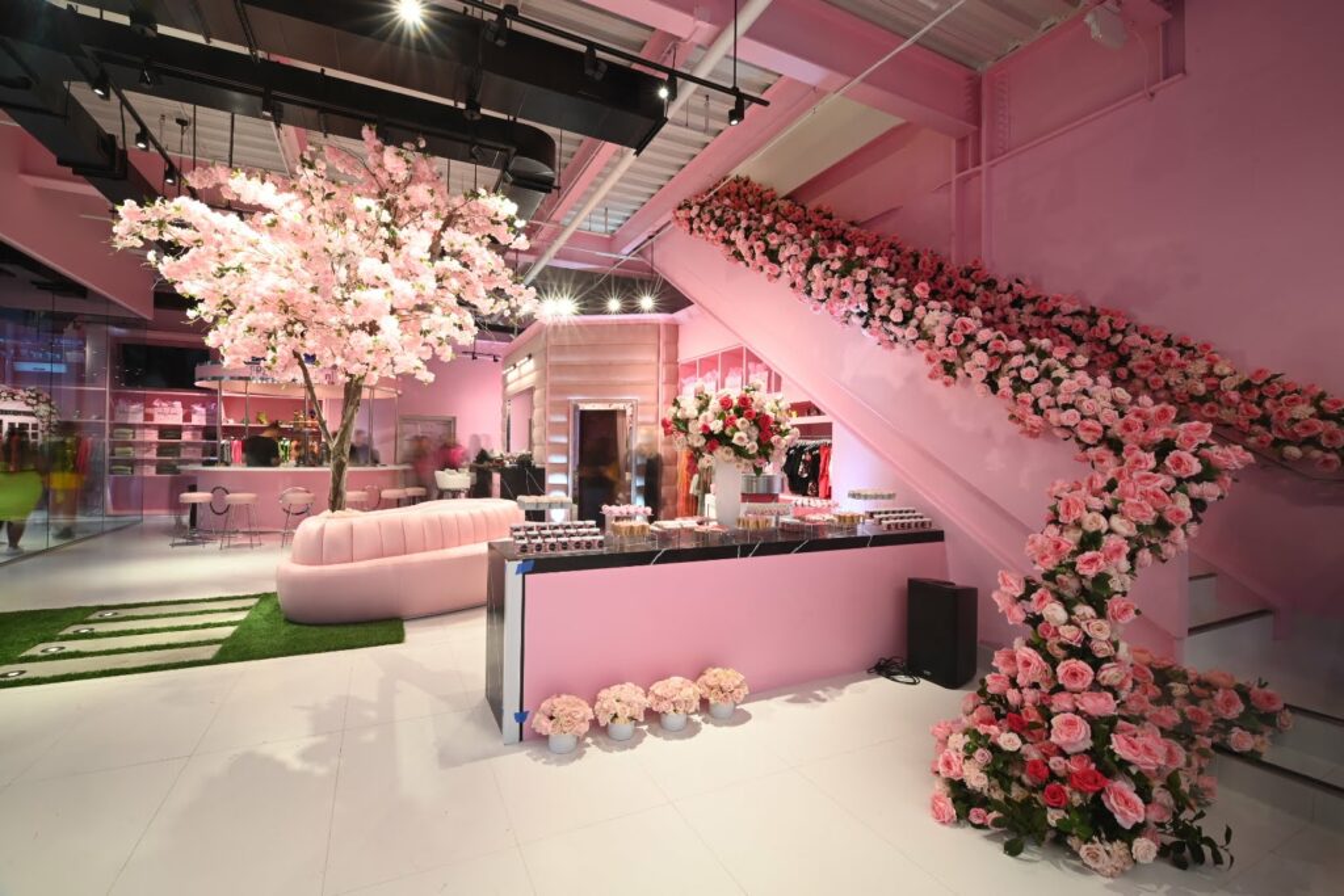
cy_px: 448
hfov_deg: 100.4
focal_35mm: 15
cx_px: 672
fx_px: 560
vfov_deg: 77.3
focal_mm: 15
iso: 100
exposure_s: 20
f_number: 20
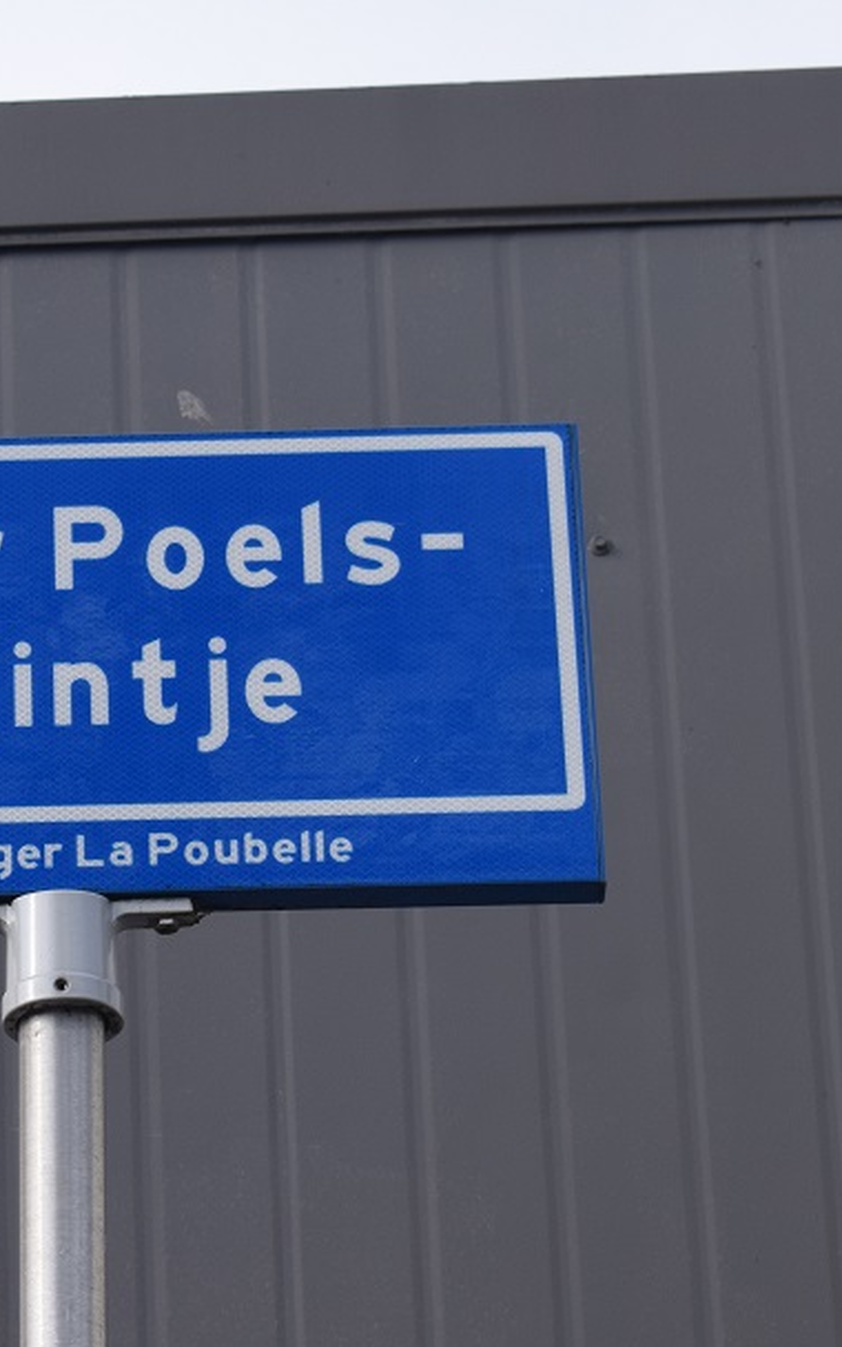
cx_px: -140
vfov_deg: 12.6
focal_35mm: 166
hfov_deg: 7.8
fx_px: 6095
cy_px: 753
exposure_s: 1/320
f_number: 9
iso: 200
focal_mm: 55
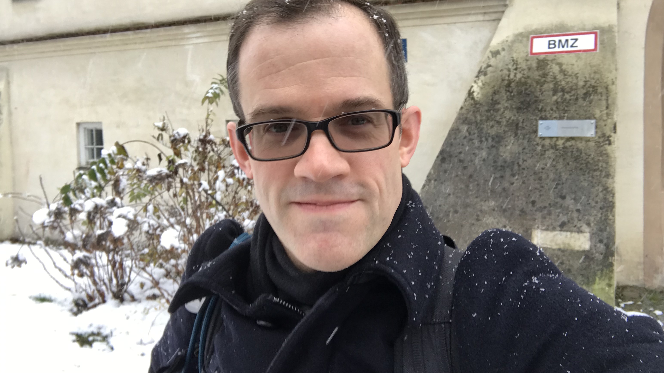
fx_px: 616
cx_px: 332
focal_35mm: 35
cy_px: 170
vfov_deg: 33.7
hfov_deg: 56.6
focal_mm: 2.87
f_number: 2.2
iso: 32
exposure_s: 1/93
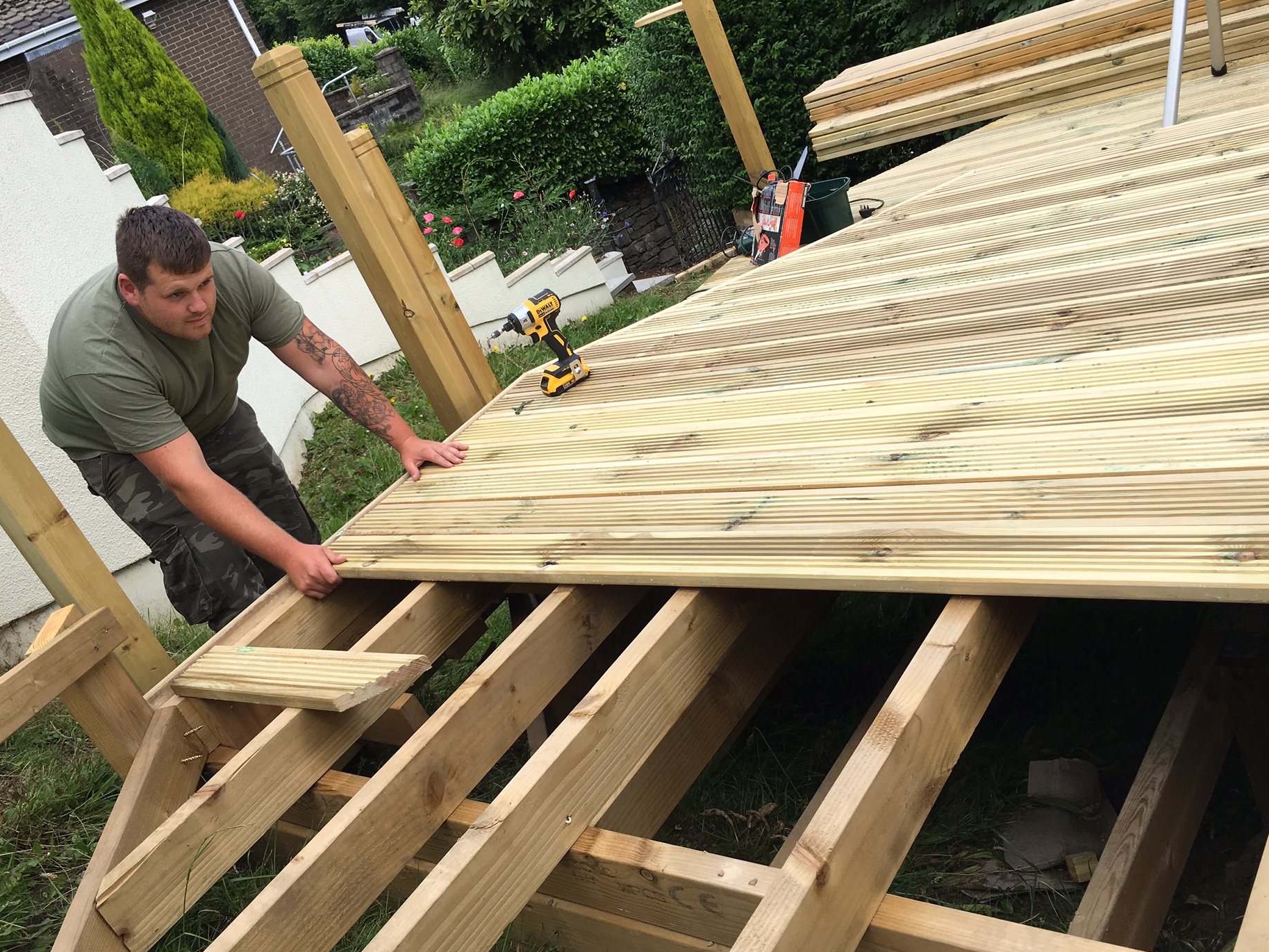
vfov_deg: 44.2
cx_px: 627
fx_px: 1173
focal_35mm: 32
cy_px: 479
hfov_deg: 56.8
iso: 25
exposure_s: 1/578
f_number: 2.2
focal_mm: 4.15
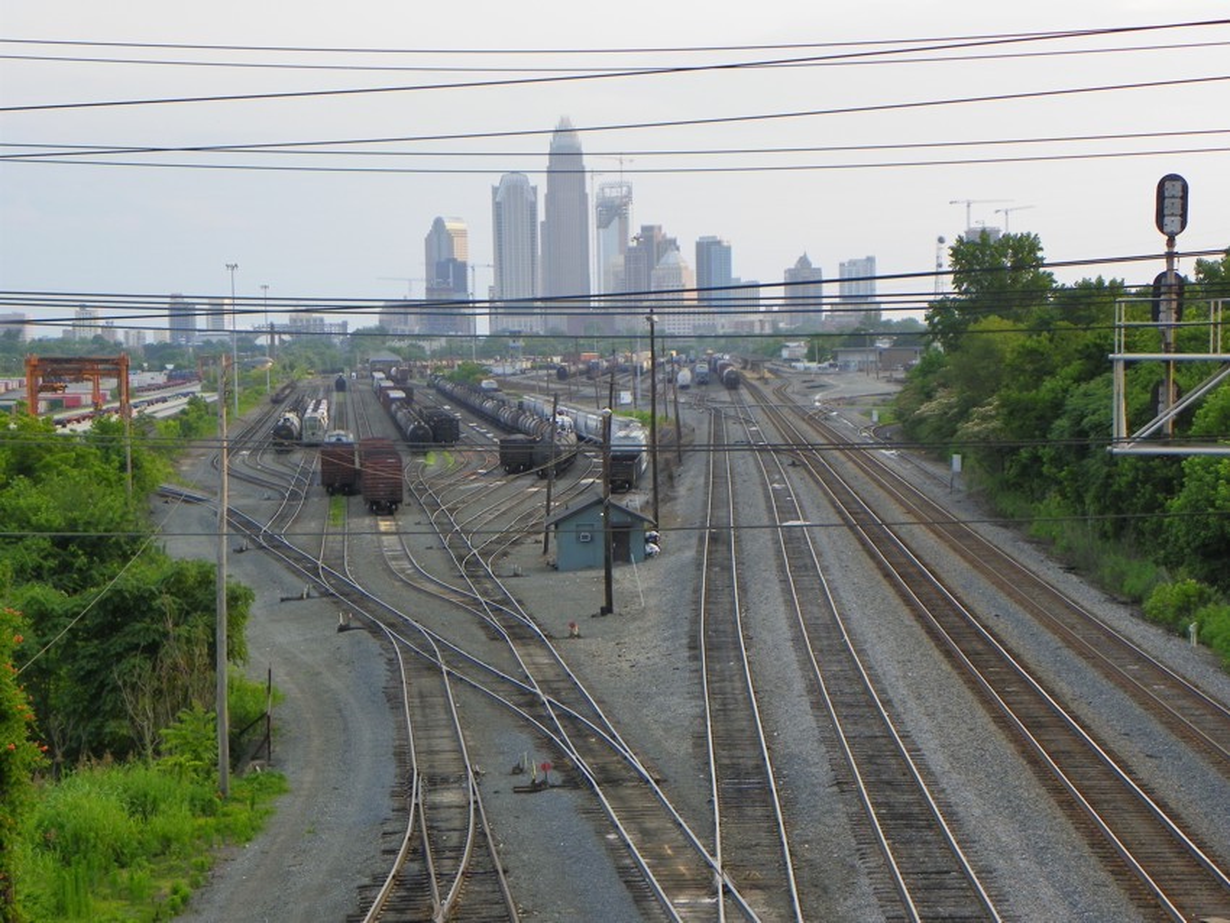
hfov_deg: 23.6
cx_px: 615
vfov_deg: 17.8
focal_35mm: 83
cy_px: 462
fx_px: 2950
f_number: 4
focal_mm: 14.7
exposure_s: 1/80
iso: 64
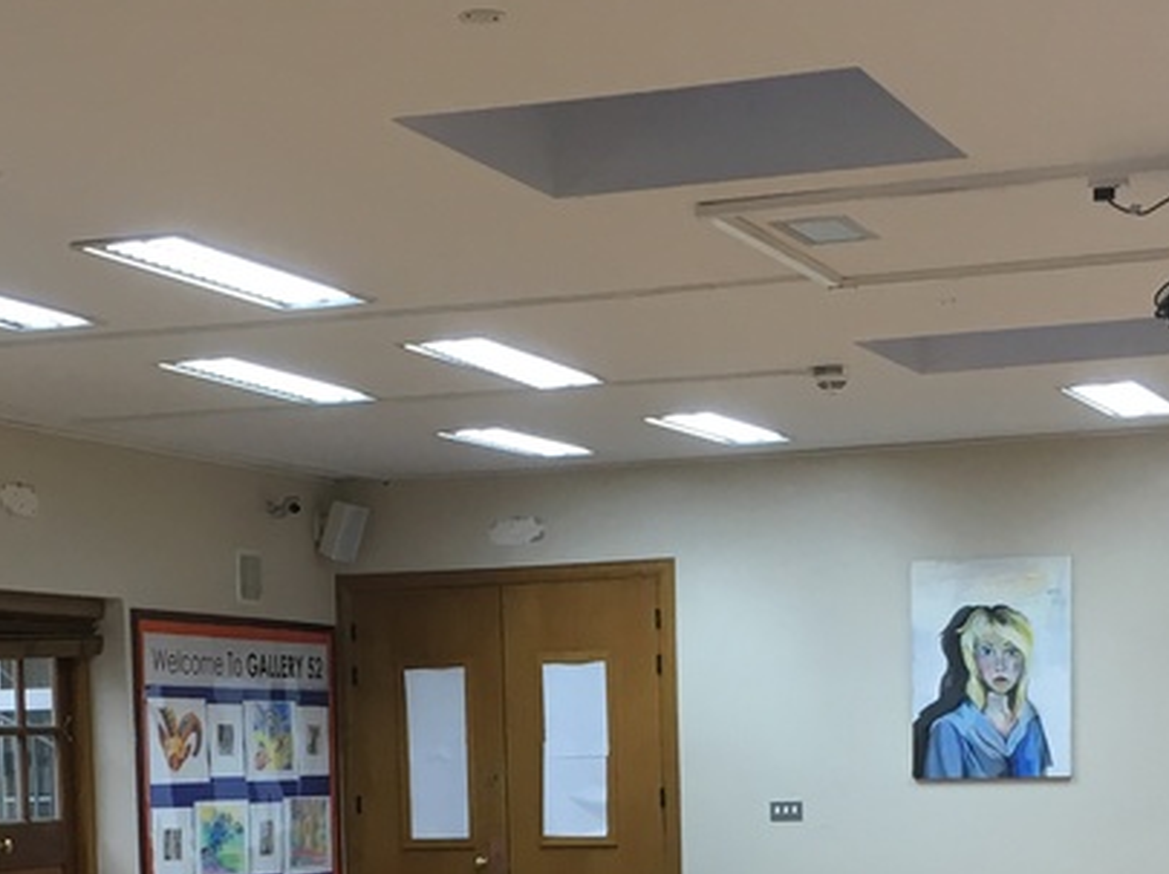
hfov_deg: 22.8
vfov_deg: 16.6
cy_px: 984
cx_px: 520
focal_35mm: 86
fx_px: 2902
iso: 64
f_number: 2.2
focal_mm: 4.15
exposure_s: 1/33
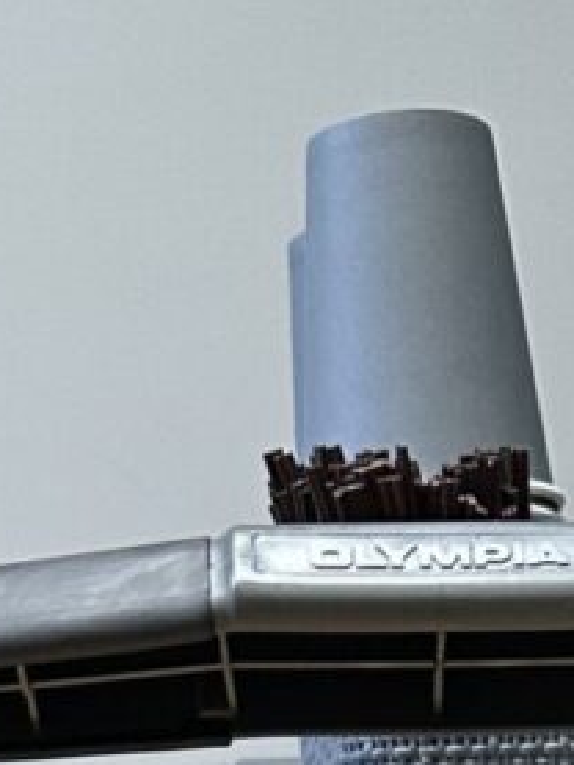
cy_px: 1988
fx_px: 2938
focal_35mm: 133
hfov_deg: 11.1
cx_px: 535
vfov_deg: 11.5
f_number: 1.78
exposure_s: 1/60
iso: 200
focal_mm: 6.86
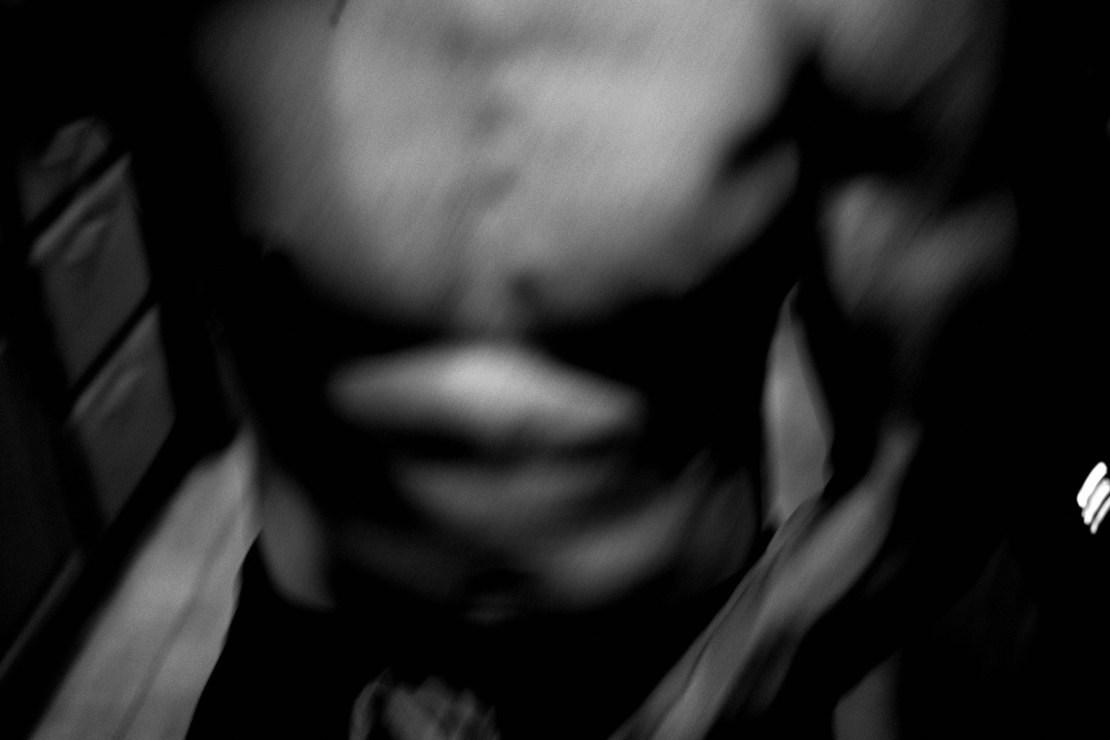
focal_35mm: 40
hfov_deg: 48.5
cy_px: 370
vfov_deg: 33.4
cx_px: 555
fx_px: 1233
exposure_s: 1/40
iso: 250
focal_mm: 26
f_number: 2.8
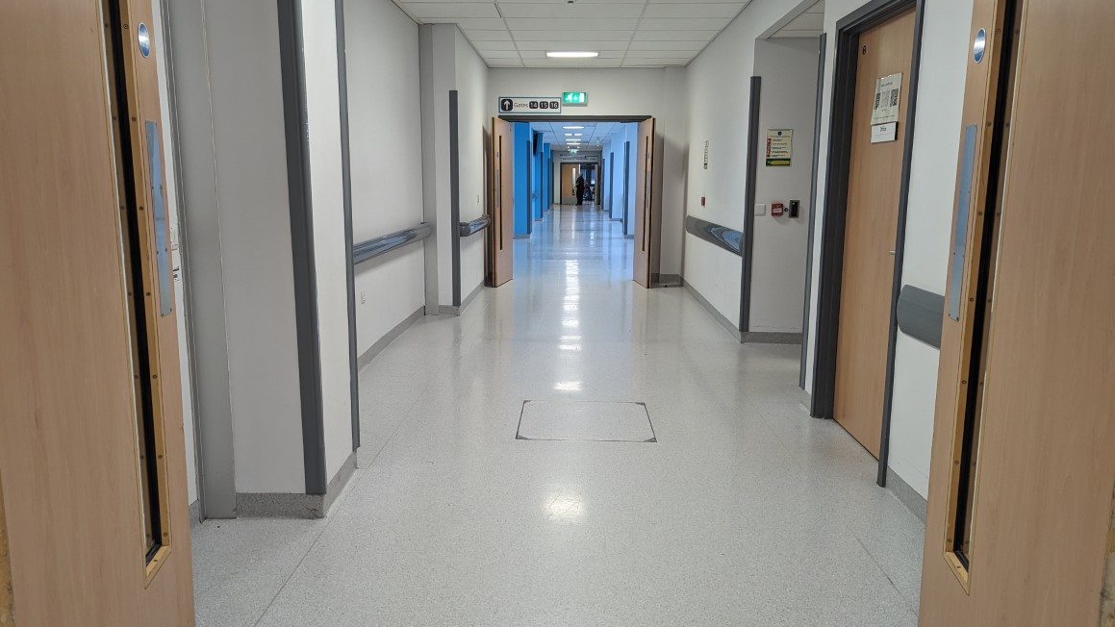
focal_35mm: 27
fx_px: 798
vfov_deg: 42.9
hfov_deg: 69.9
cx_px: 558
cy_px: 305
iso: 264
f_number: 1.85
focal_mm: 6.81
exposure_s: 1/74.6
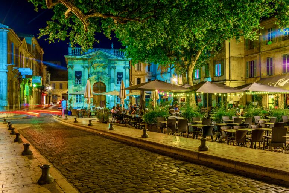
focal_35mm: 32
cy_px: 96
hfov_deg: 59.5
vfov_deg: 41.7
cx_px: 144
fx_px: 253
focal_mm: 21
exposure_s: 5
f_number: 8
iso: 100
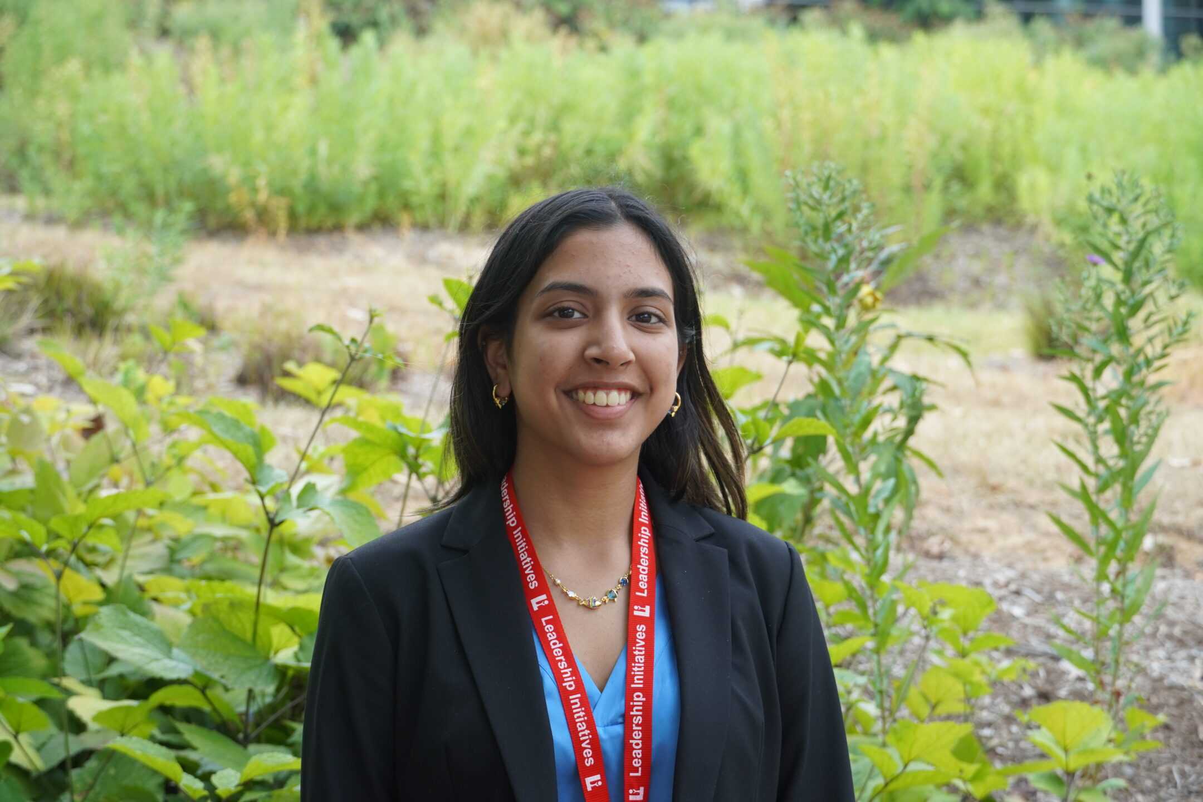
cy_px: 401
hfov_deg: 27.0
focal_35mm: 75
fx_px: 2506
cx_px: 602
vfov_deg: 18.2
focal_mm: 50
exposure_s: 1/160
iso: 250
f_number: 5
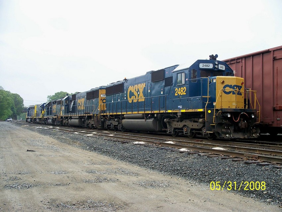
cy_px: 106
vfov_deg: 30.9
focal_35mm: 47
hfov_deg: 40.4
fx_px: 383
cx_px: 141
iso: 64
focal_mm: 9.86
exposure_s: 1/320
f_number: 2.9
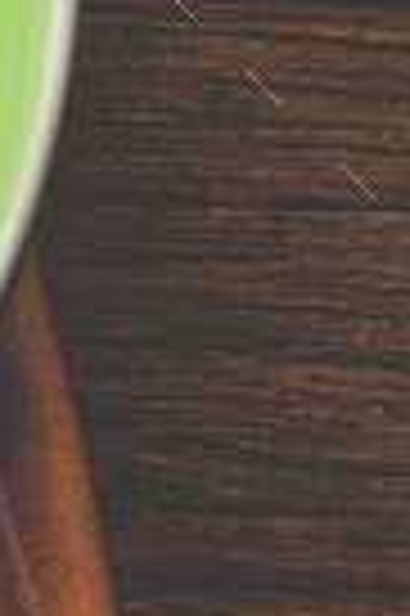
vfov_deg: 5.3
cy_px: -216
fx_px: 6628
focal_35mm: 387
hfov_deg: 3.5
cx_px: -703
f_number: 6.3
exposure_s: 1/125
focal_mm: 60
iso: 100
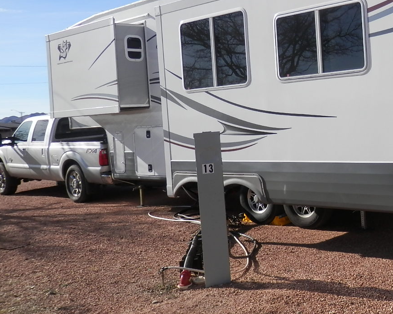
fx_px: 523
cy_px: 119
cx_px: 353
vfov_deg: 33.3
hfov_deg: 38.4
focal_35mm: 45
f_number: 8.7
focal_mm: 4.5
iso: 80
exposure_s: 1/160
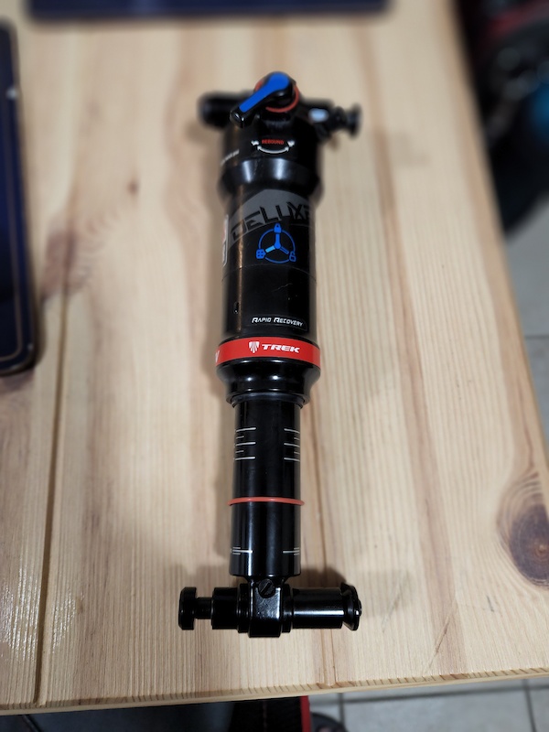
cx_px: 274
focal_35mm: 23
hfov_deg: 58.9
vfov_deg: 73.9
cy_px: 366
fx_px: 486
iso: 250
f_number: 1.8
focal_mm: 5.4
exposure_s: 1/40
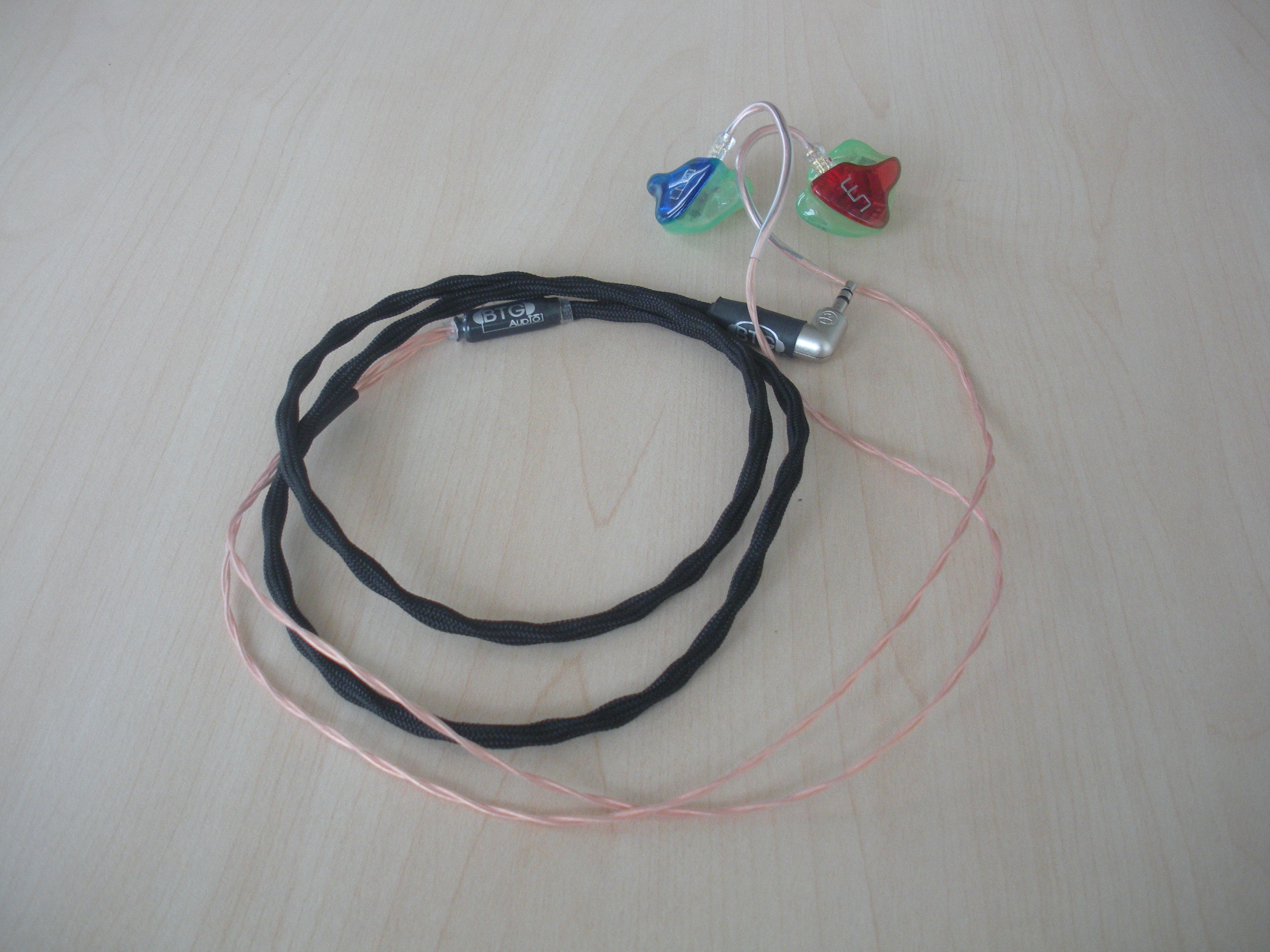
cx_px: 635
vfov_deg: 39.7
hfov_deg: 51.4
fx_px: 1321
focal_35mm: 36
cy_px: 476
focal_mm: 6.3
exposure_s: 1/56
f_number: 3.5
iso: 163
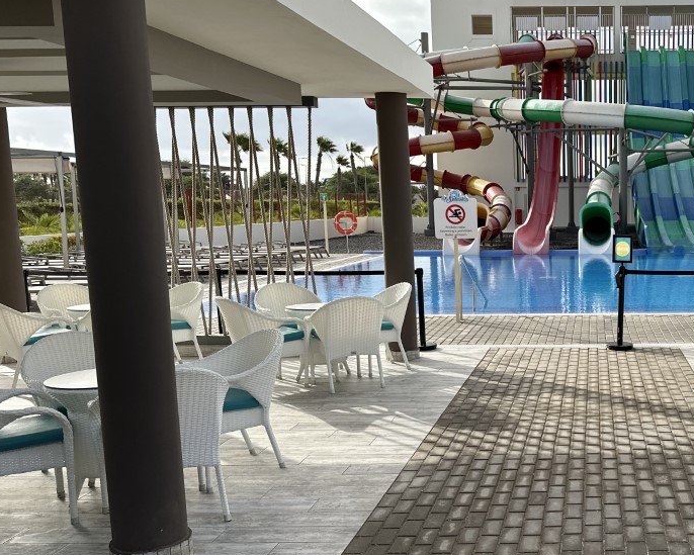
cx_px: 584
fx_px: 842
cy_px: 318
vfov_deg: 36.4
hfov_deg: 42.2
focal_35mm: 41
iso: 80
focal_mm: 6.86
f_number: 1.78
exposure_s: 1/2967
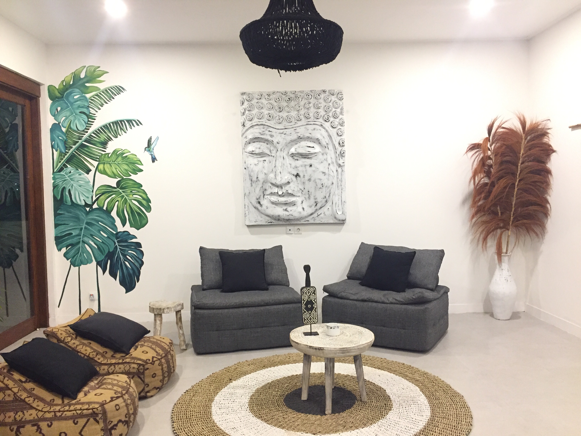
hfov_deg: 61.7
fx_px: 487
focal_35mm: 29
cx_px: 290
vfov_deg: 48.2
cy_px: 218
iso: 250
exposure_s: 1/20
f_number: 2.2
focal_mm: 4.15
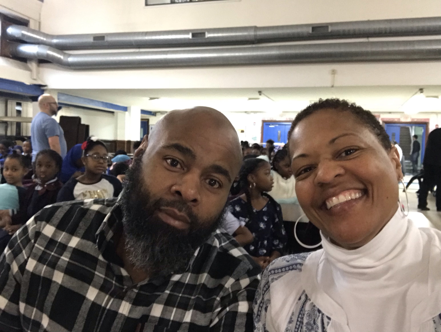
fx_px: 408
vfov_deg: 44.2
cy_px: 166
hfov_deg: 56.8
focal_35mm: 32
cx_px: 220
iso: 320
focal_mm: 2.87
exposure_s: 1/20
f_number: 2.2
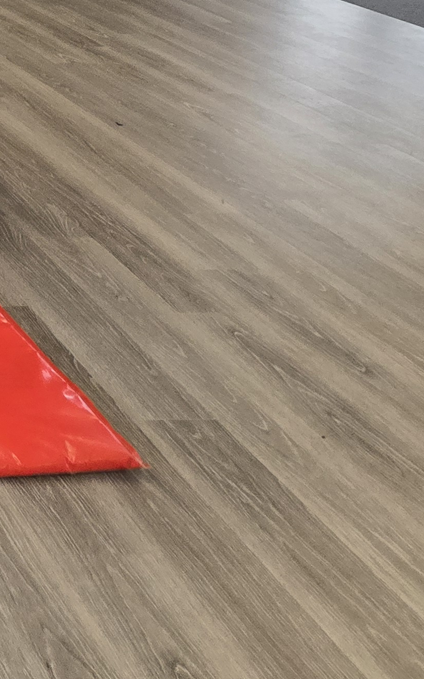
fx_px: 777
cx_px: -465
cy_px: -94
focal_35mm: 42
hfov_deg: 18.0
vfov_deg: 37.9
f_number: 2.2
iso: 200
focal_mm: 2.2
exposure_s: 1/50
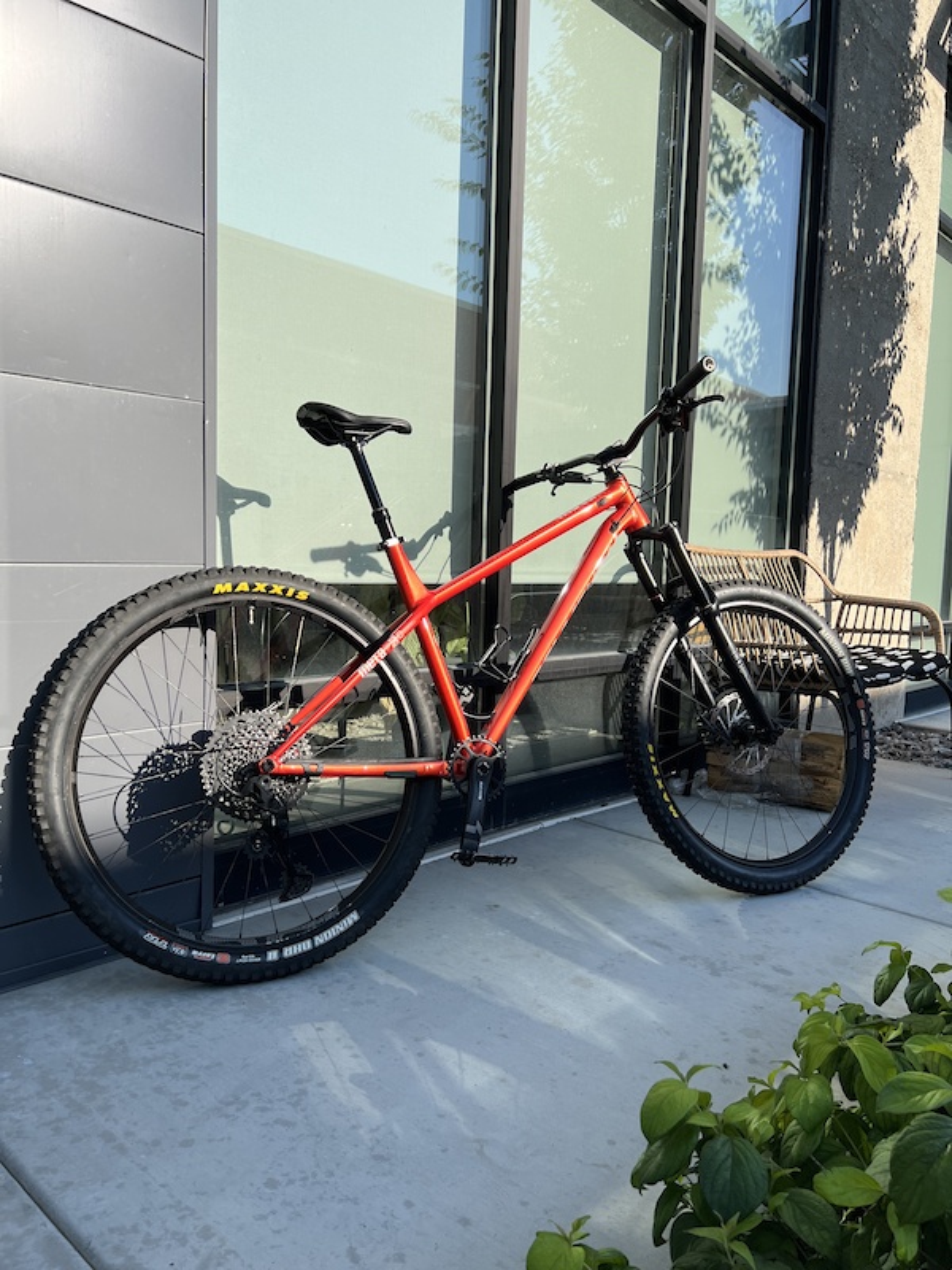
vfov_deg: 67.3
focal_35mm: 26
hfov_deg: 53.1
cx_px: 476
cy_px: 635
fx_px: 953
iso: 50
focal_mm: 5.7
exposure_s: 1/3165
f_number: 1.5
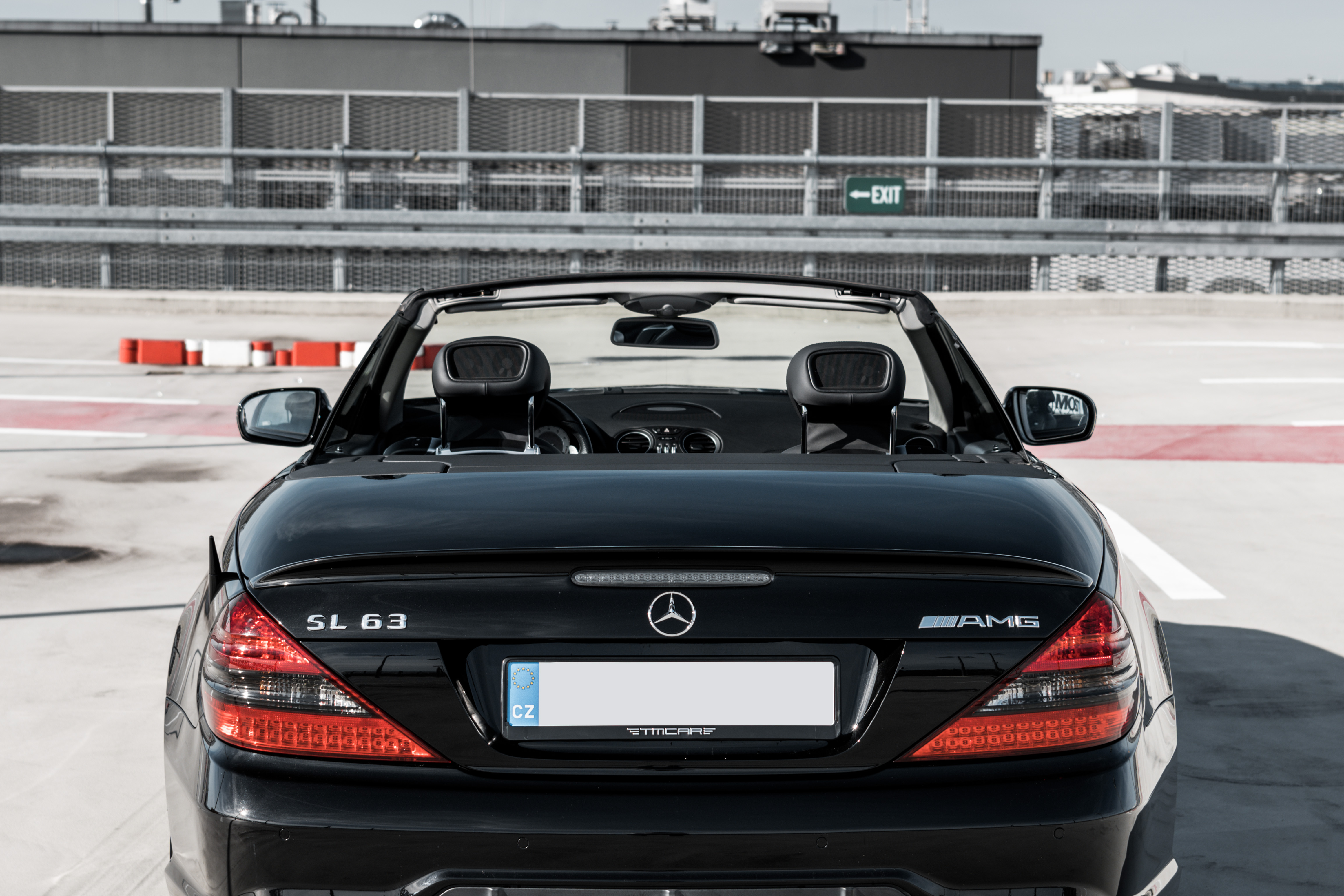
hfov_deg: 27.3
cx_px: 668
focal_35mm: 74
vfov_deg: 18.4
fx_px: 2763
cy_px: 500
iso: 64
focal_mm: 42
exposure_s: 1/250
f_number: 4.5
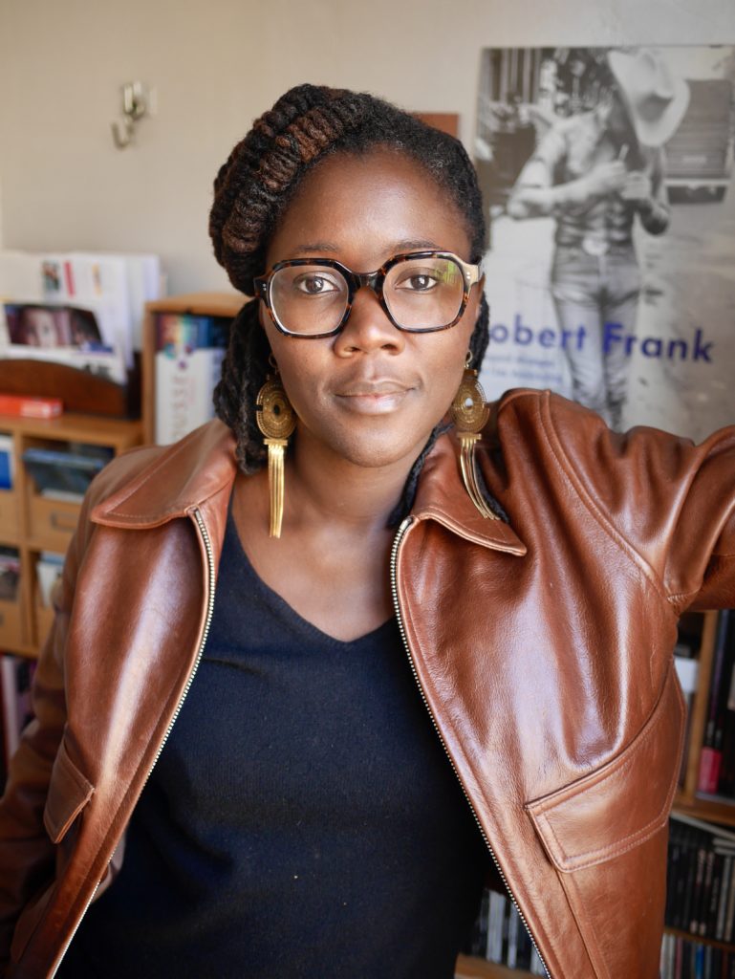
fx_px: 1131
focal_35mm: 40
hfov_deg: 36.0
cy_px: 490
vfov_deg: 46.8
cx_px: 368
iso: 200
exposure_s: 1/80
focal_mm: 20
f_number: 1.7
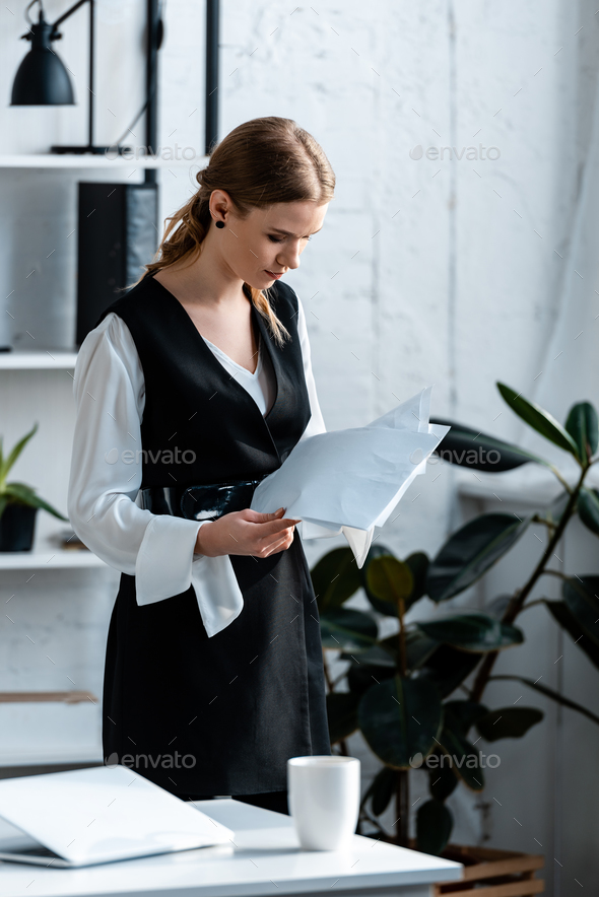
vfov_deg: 10.3
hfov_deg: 6.9
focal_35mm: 200
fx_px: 4987
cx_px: 300
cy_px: 448
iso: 64
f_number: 3.5
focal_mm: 200
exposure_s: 1/250
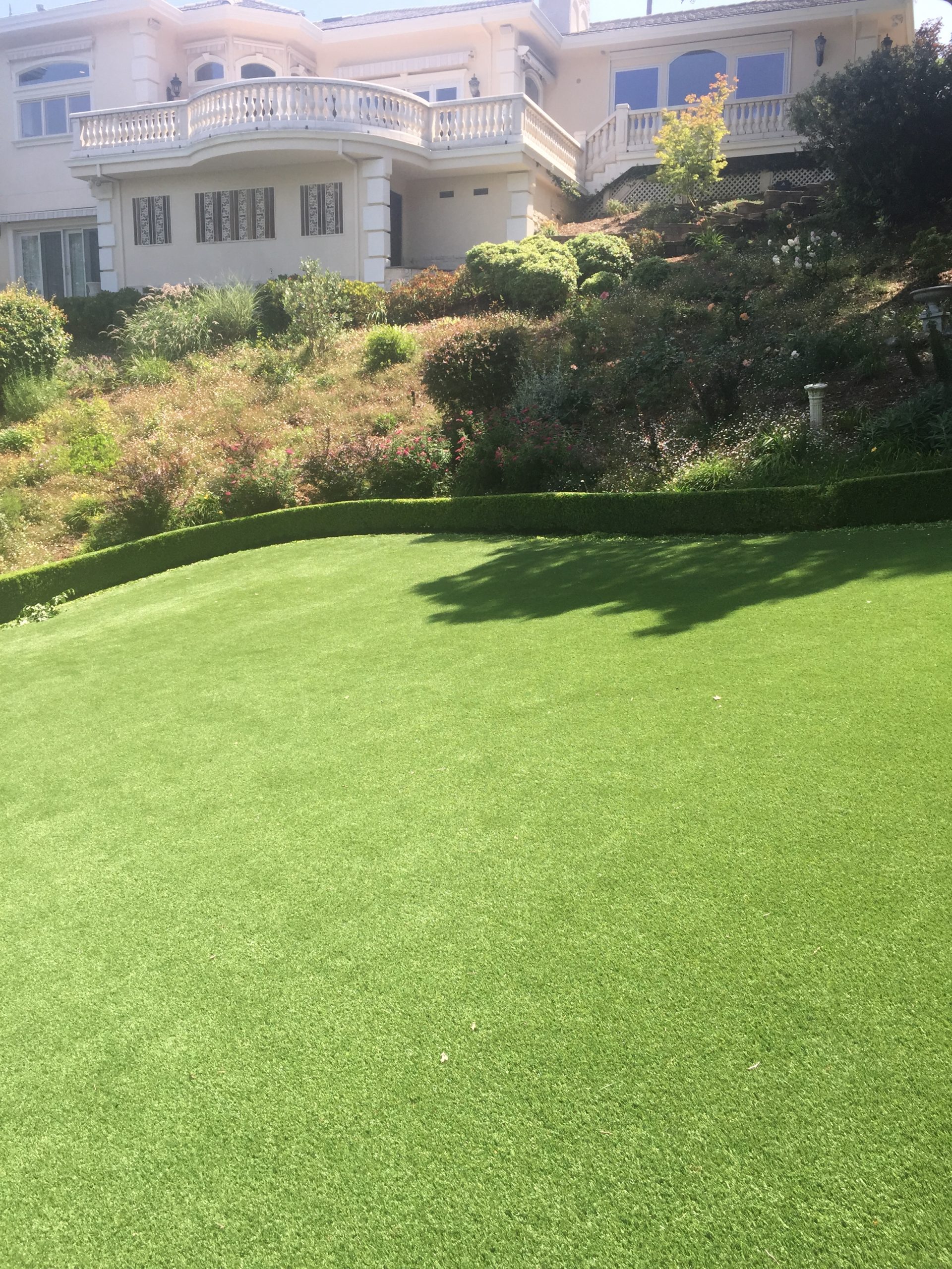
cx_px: 476
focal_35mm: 29
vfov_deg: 61.7
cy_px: 634
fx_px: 1063
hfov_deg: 48.2
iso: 32
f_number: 2.2
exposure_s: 1/807
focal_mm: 4.15
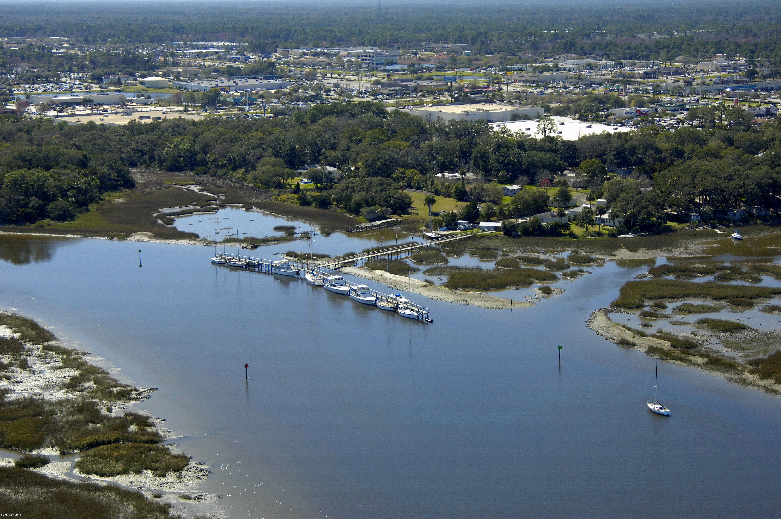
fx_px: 1560
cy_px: 260
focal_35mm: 72
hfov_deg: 28.1
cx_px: 390
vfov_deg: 18.9
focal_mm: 48
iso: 400
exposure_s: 1/1000
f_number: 6
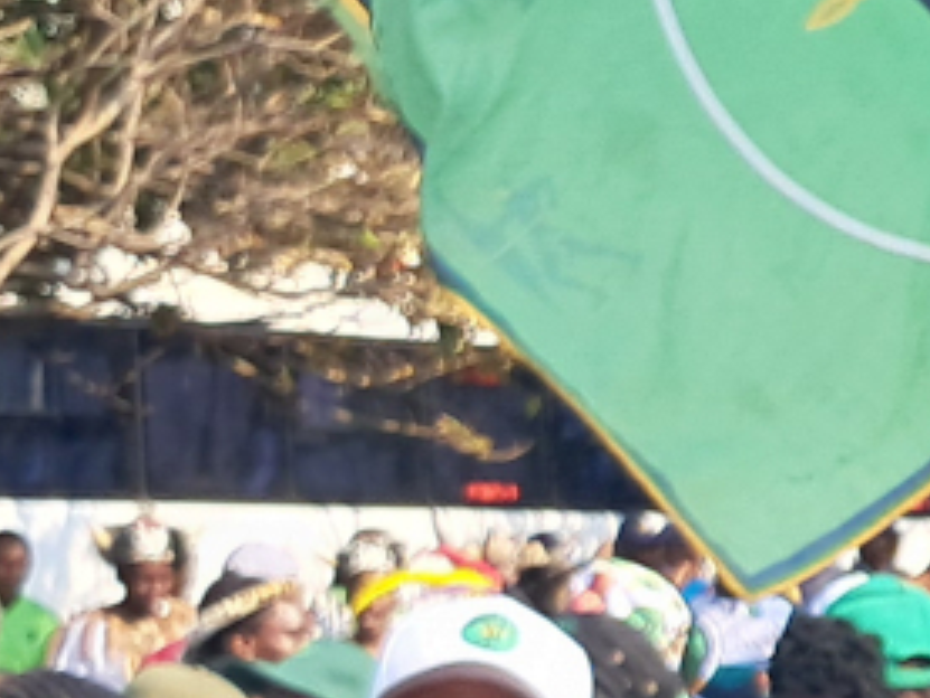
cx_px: 1387
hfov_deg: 12.1
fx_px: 4193
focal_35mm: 156
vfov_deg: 9.4
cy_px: 752
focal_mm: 4
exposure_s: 1/327
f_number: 1.8
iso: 50
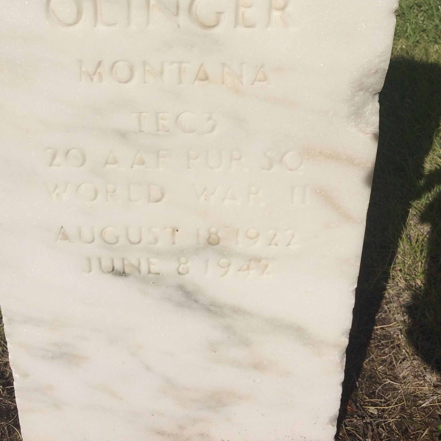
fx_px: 634
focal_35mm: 44
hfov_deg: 38.3
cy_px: 87
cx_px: 190
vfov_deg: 37.0
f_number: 2.2
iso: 32
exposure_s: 1/6849
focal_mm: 4.15
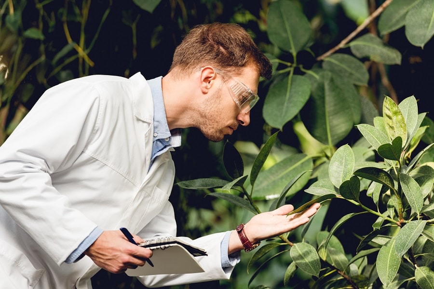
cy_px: 144
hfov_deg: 11.1
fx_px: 2230
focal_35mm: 185
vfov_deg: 7.4
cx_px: 217
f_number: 4
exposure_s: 1/160
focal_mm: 185
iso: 250
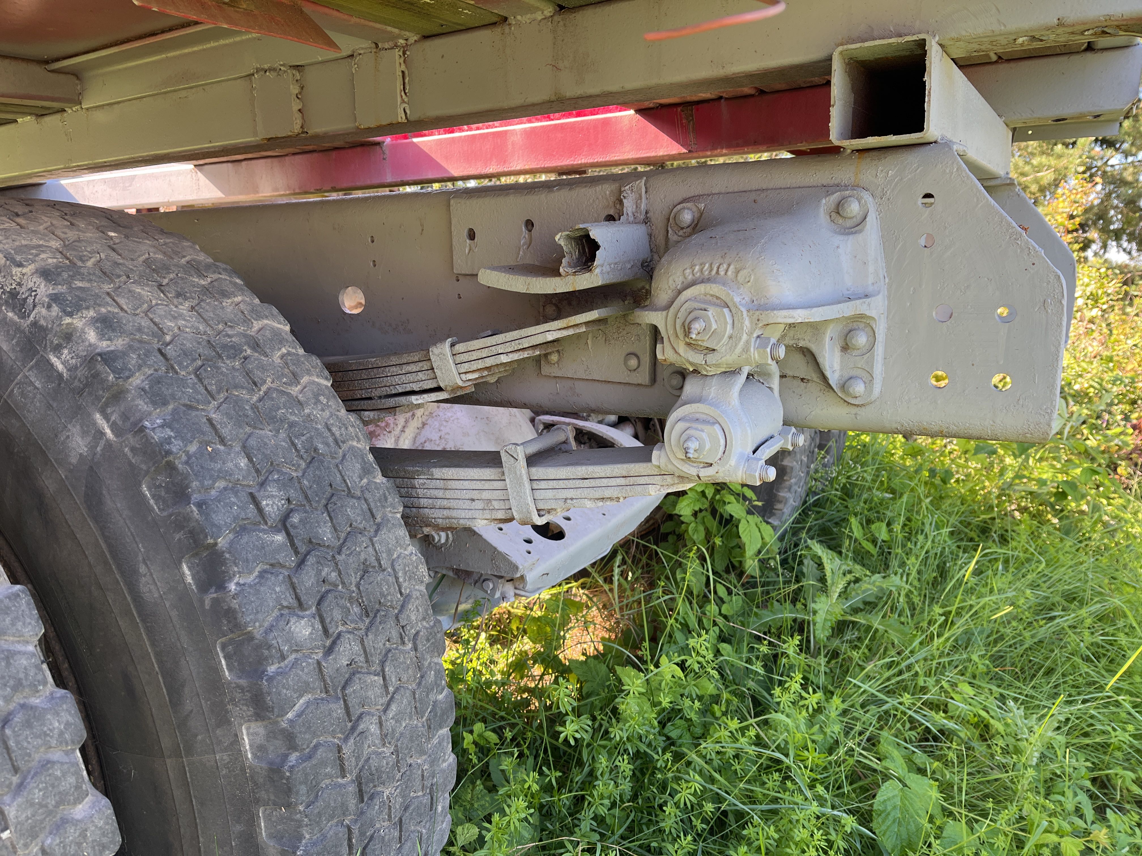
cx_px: 571
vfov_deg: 53.1
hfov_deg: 67.3
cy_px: 428
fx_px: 858
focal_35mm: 26
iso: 50
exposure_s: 1/171
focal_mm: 5.1
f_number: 1.6
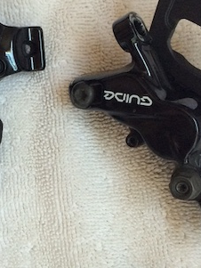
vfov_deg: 25.3
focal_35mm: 77
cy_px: 140
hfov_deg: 18.9
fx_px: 596
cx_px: 24
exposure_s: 1/30
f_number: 2.2
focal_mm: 4.15
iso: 125
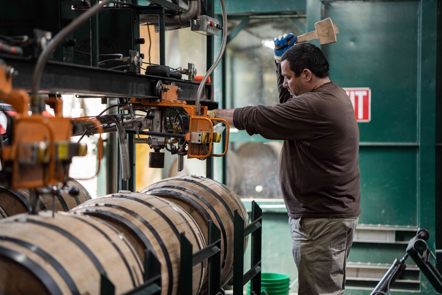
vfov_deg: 16.1
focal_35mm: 85
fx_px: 1044
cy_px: 148
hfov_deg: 23.9
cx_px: 221
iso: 1600
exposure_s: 1/400
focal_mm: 85
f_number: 2
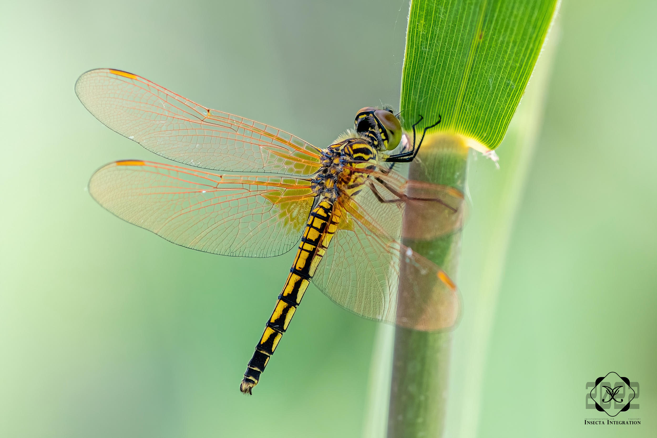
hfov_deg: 4.1
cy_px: 219
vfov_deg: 2.8
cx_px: 328
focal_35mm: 500
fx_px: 9125
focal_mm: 500
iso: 400
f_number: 5.6
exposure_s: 1/800
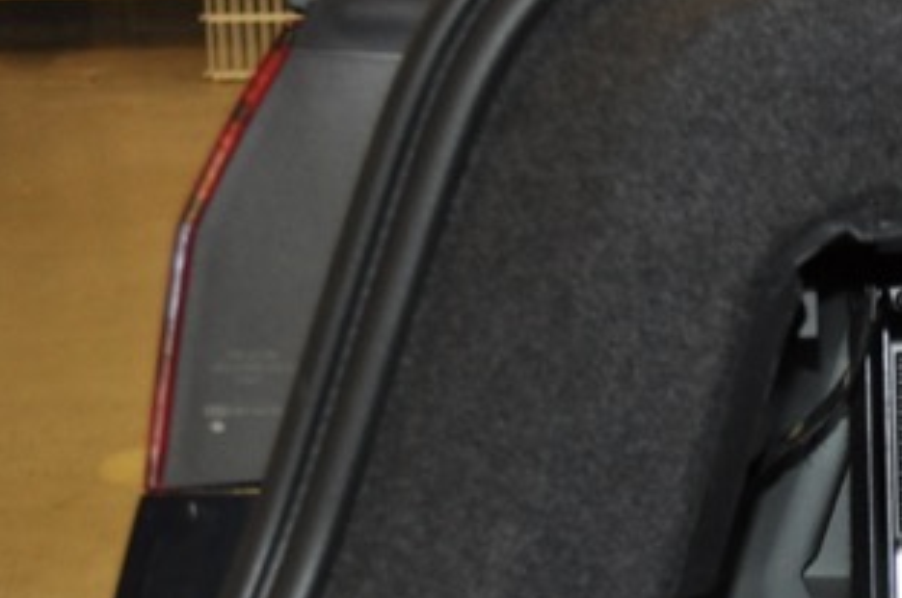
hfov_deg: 16.0
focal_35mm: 123
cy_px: 666
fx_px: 3077
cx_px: 1104
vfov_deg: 11.0
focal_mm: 32
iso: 800
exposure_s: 1/60
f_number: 4.8
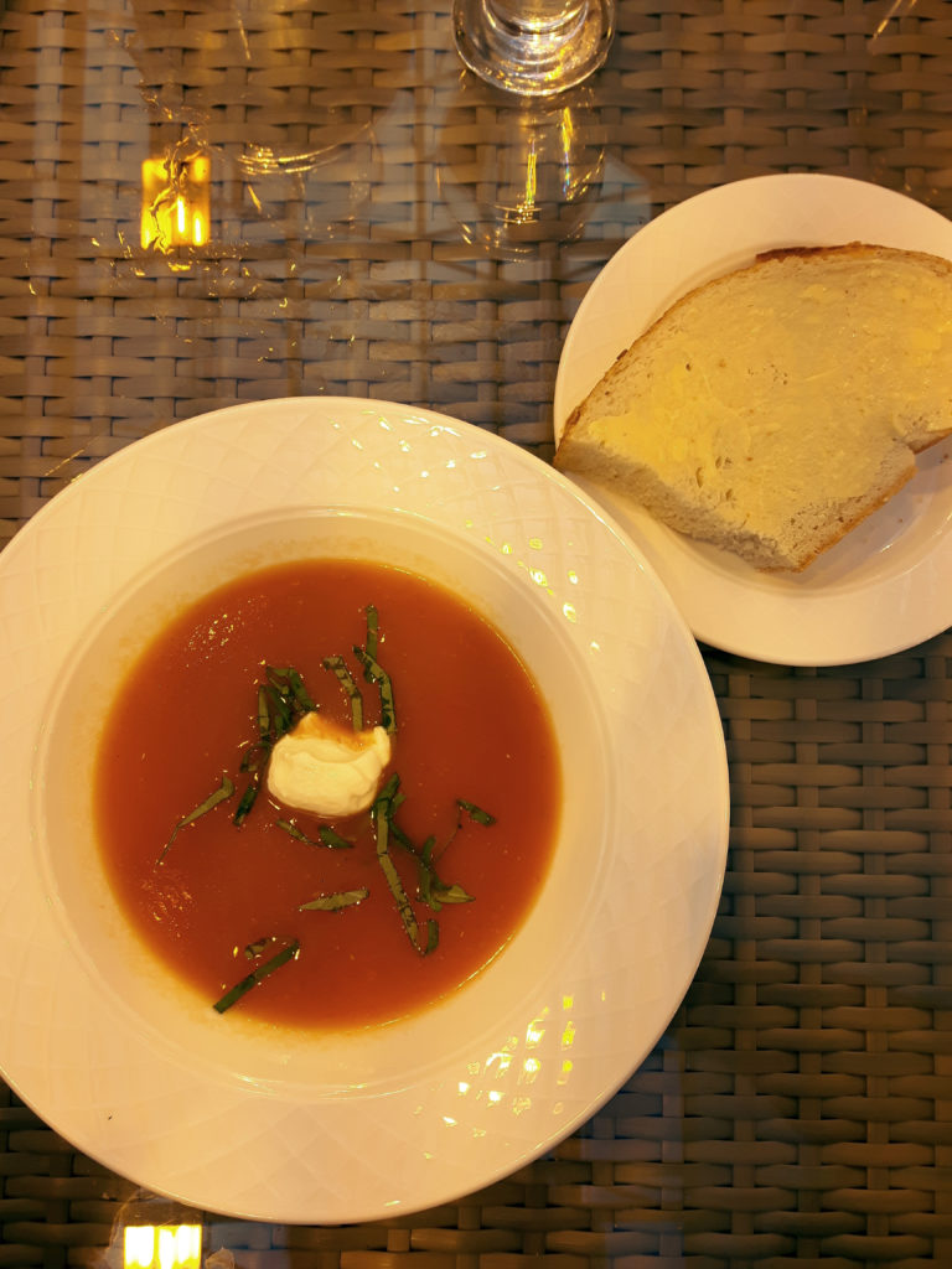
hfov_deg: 45.4
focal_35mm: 31
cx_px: 476
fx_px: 1137
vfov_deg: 58.4
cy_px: 634
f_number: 1.9
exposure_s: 1/567
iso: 40
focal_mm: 3.7
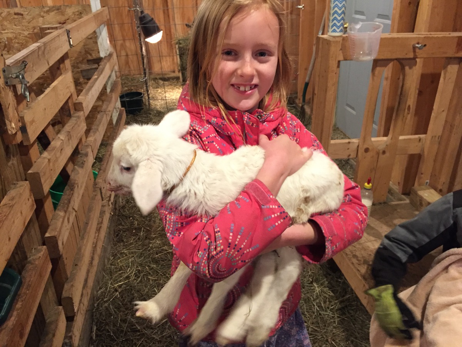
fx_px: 387
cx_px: 231
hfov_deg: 61.7
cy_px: 174
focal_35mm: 29
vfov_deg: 48.2
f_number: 2.2
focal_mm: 4.15
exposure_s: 1/24
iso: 250
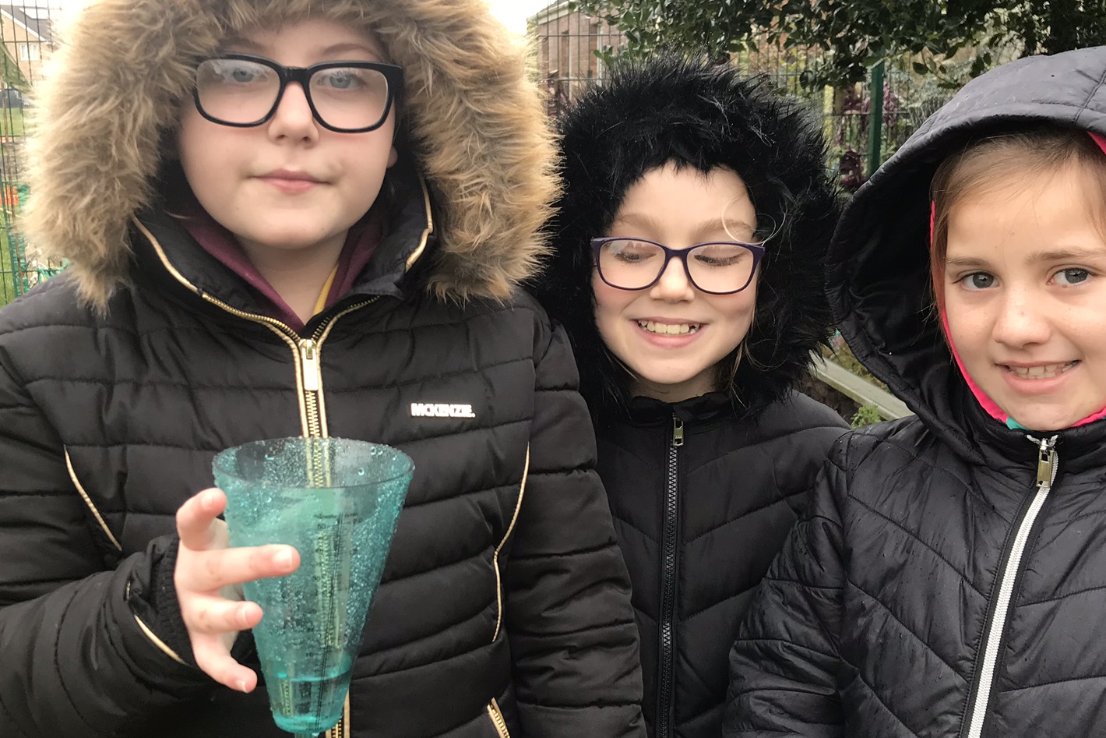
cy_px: 384
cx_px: 512
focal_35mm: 42
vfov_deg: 31.9
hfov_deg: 46.4
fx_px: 1290
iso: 32
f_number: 1.8
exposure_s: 1/100
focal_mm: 3.99
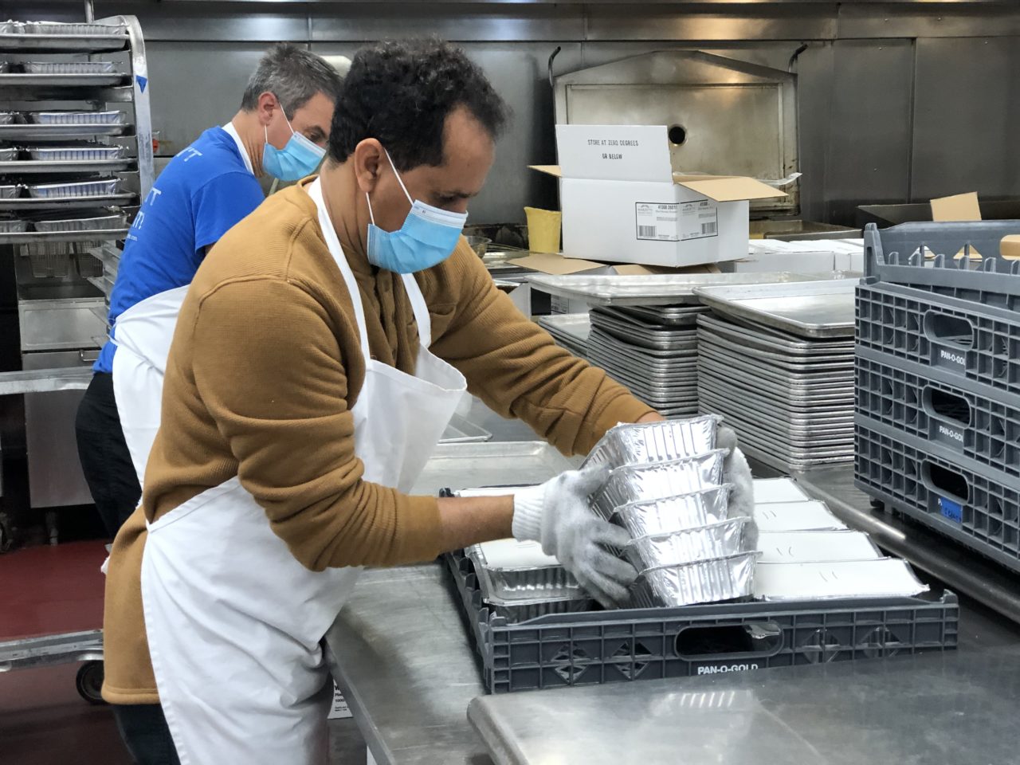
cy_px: 382
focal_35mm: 57
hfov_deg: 33.8
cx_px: 510
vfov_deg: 25.7
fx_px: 1680
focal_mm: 6.6
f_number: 2.8
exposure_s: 1/30
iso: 80
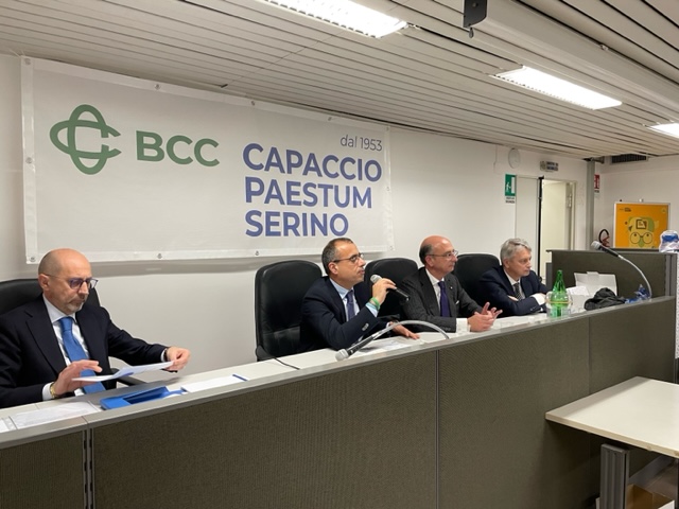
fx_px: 510
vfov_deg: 53.1
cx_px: 340
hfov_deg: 67.3
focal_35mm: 26
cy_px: 254
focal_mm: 4.2
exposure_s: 1/50
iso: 125
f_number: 1.6
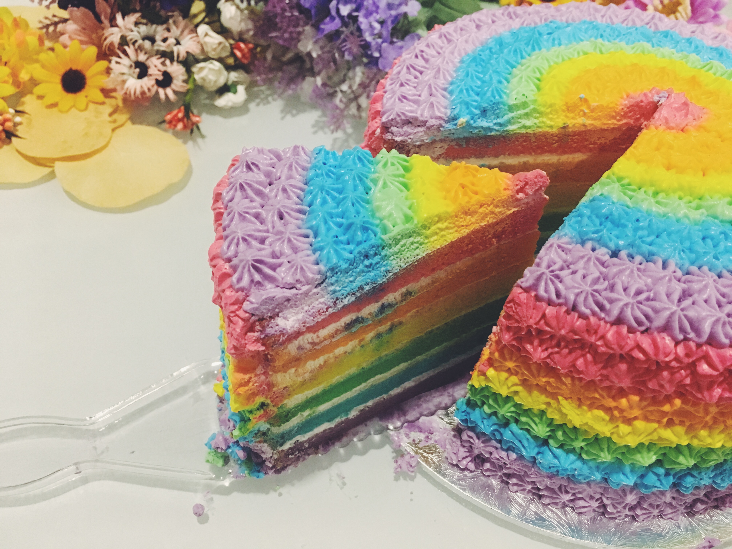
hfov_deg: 61.7
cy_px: 274
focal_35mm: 29
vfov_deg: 48.2
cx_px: 366
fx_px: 613
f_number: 2.2
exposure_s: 1/25
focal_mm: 4.15
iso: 200
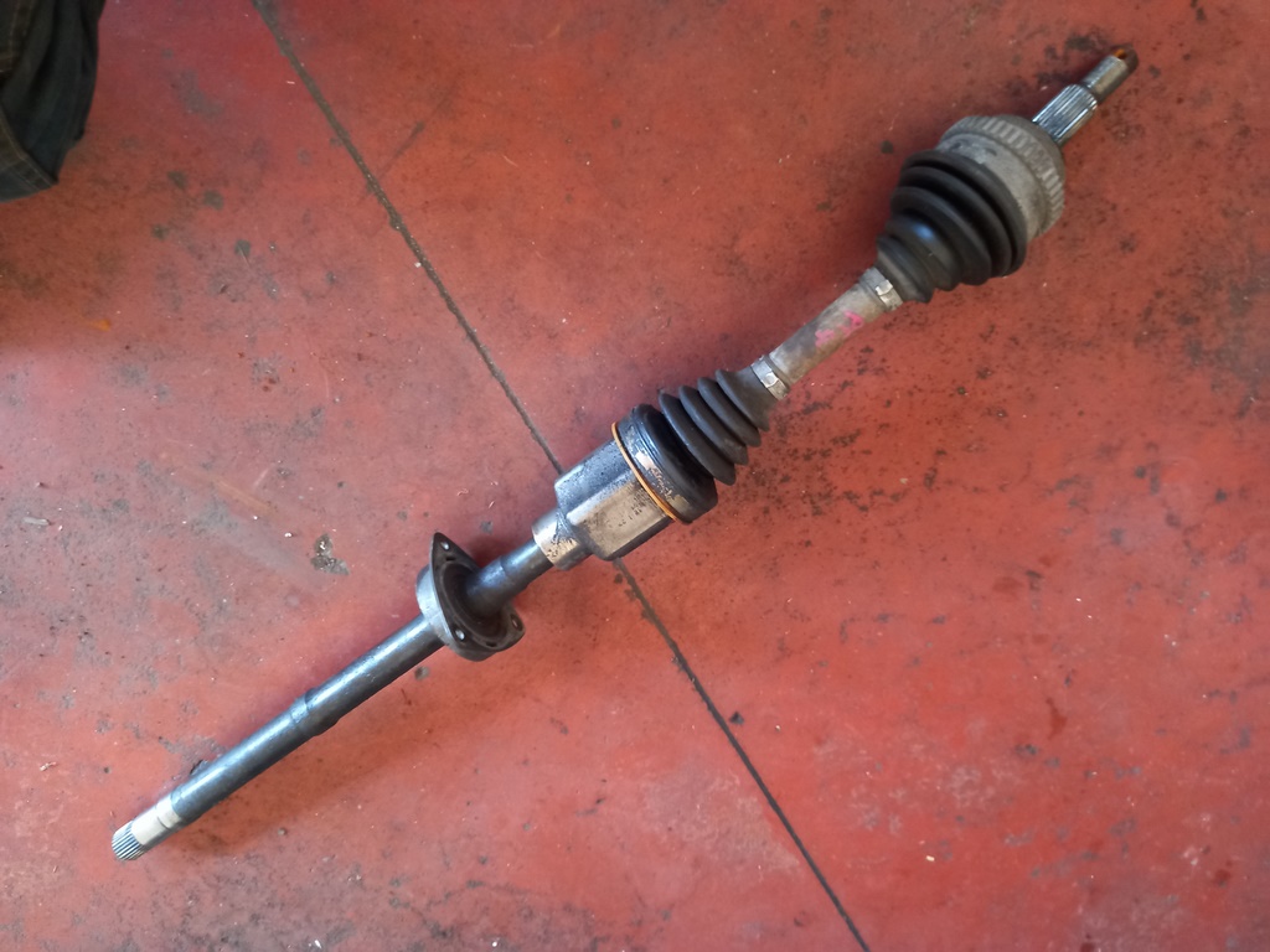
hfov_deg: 69.4
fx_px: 917
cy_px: 476
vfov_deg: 54.9
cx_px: 635
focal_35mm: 25
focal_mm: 4.6
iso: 640
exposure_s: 1/20
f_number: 2
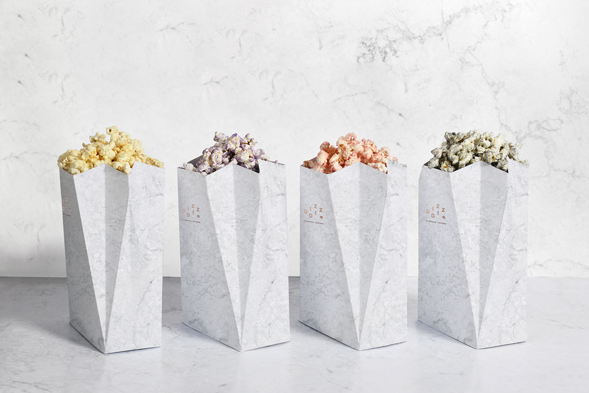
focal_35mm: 75
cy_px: 196
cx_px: 294
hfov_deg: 27.0
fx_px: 1227
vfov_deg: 18.2
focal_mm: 50
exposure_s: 1/125
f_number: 4.5
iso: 125
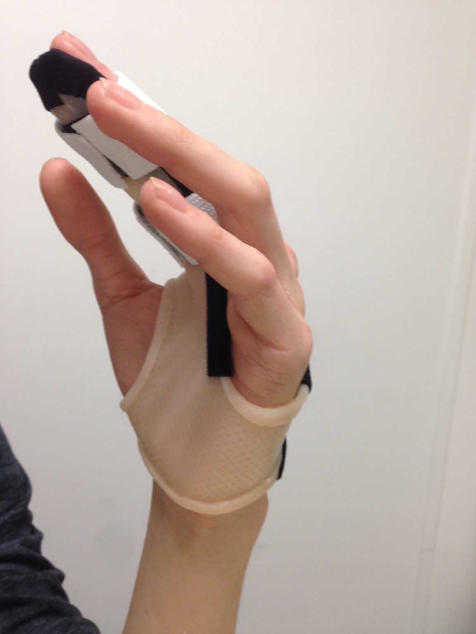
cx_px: 238
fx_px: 605
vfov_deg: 55.4
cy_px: 317
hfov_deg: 42.9
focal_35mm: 33
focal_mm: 4.12
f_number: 2.4
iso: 64
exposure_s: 1/20
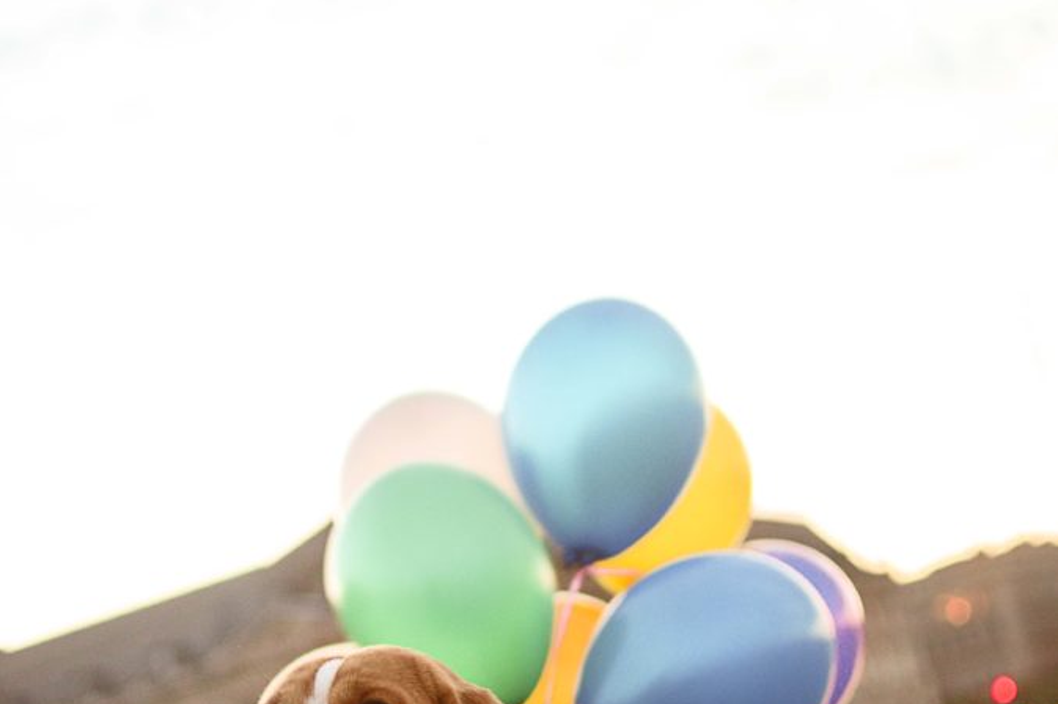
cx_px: 531
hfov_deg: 25.4
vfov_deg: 16.8
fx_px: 2343
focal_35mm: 80
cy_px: 647
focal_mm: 35
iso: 640
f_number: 2
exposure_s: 1/80
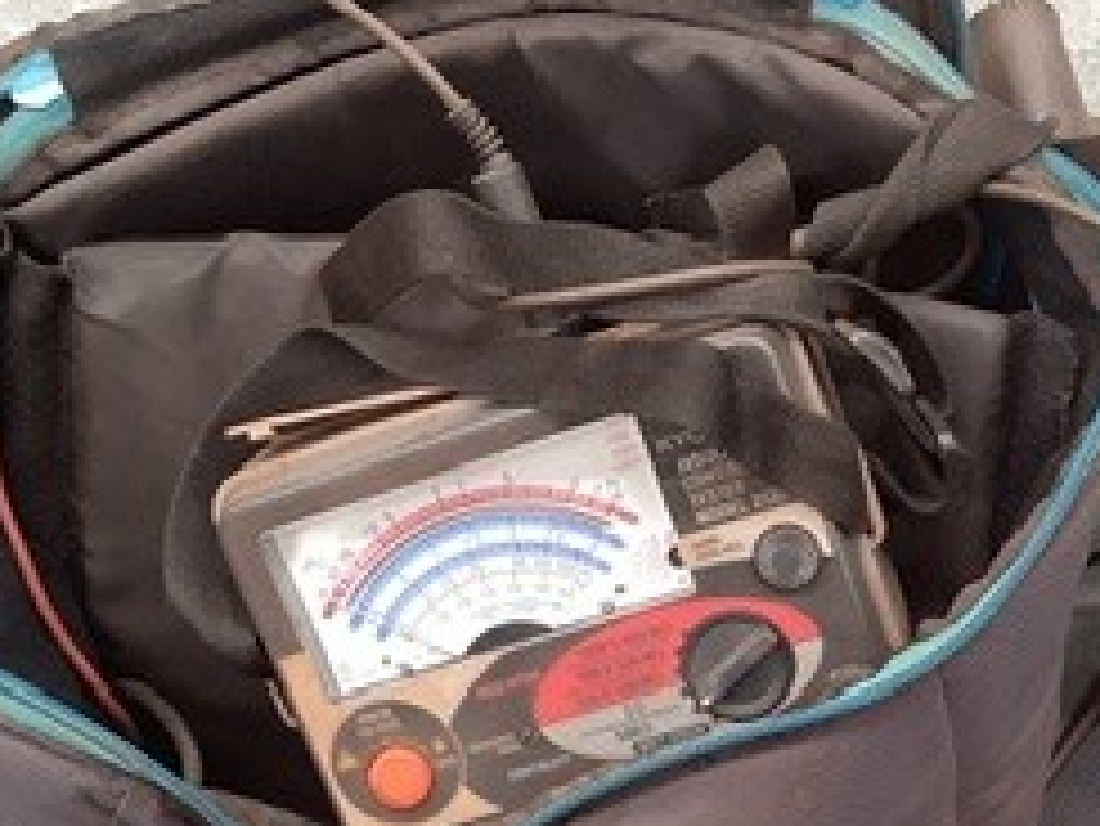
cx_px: 709
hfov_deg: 24.0
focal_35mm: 81
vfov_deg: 17.7
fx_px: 2575
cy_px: 884
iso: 200
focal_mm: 3.3
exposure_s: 1/60
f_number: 2.4
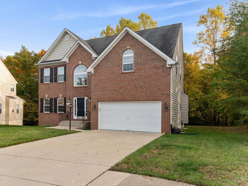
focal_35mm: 16
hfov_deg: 93.4
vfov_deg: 78.1
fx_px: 115
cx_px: 101
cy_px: 90
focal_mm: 14
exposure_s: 1/200
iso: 500
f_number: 8
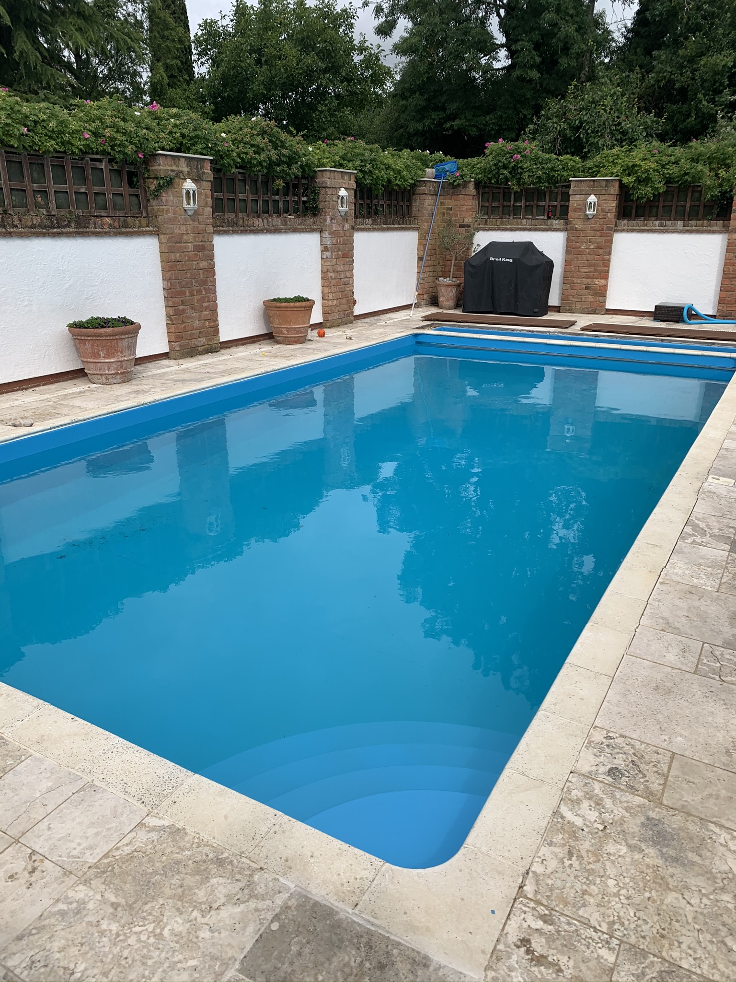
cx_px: 368
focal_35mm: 26
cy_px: 491
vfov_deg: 67.3
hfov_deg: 53.1
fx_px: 737
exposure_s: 1/2075
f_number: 1.8
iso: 25
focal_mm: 4.25
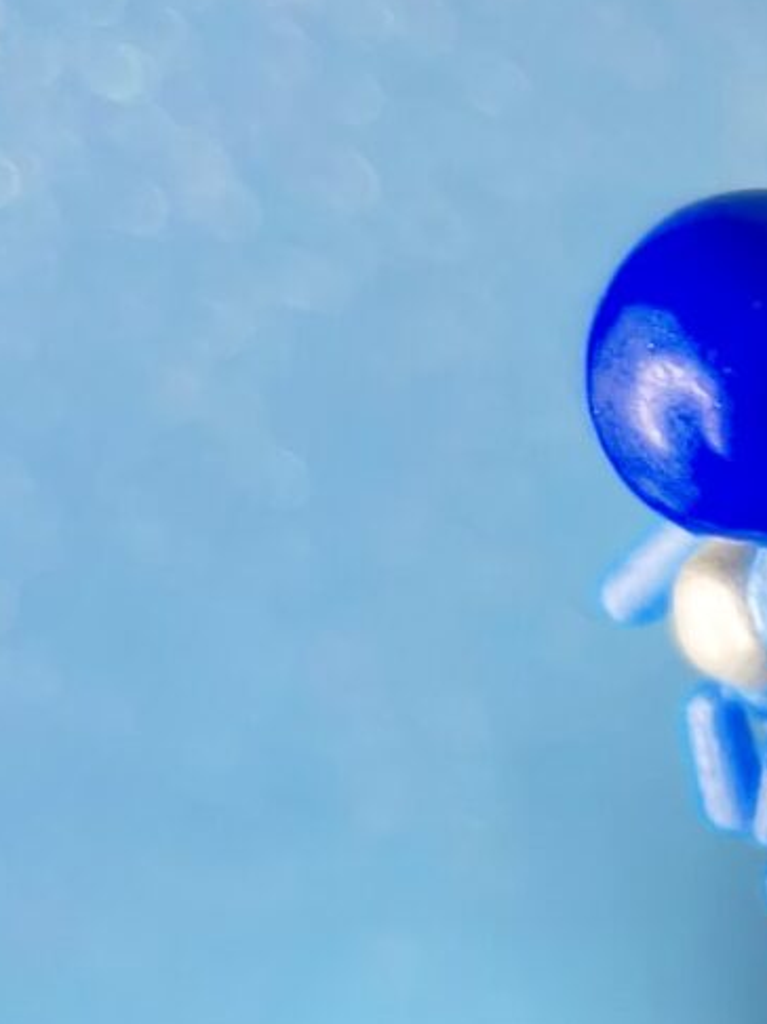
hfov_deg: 9.7
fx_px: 4051
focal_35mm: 137
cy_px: 1035
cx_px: 1776
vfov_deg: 14.2
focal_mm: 5.1
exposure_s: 1/135
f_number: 1.6
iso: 32
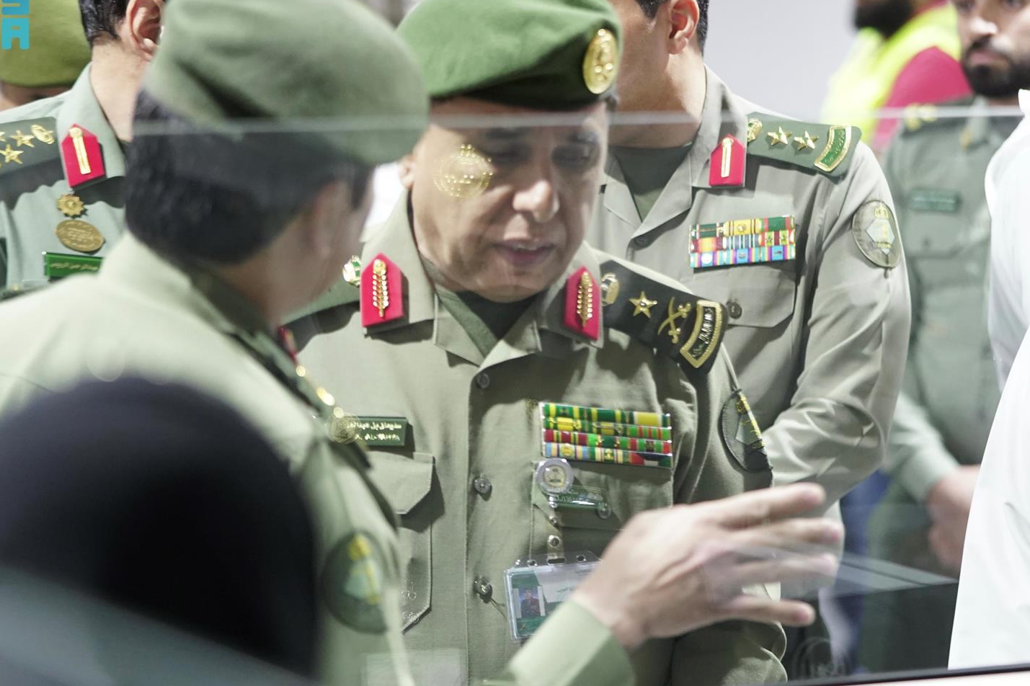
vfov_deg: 12.2
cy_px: 344
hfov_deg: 18.3
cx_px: 474
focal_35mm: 112
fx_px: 3204
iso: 4000
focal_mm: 100
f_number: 2.8
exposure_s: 1/125
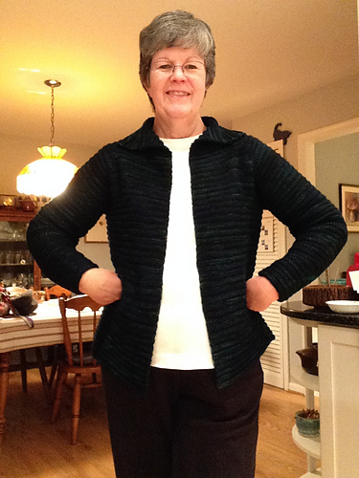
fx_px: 484
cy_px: 239
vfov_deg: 52.6
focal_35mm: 35
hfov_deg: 40.7
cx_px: 180
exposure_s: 1/15
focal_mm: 2.18
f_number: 2.4
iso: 320
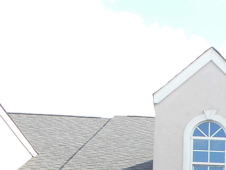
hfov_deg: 14.6
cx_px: 355
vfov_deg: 11.3
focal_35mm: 124
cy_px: 277
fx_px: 810
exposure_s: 1/320
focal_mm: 6
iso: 125
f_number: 3.5
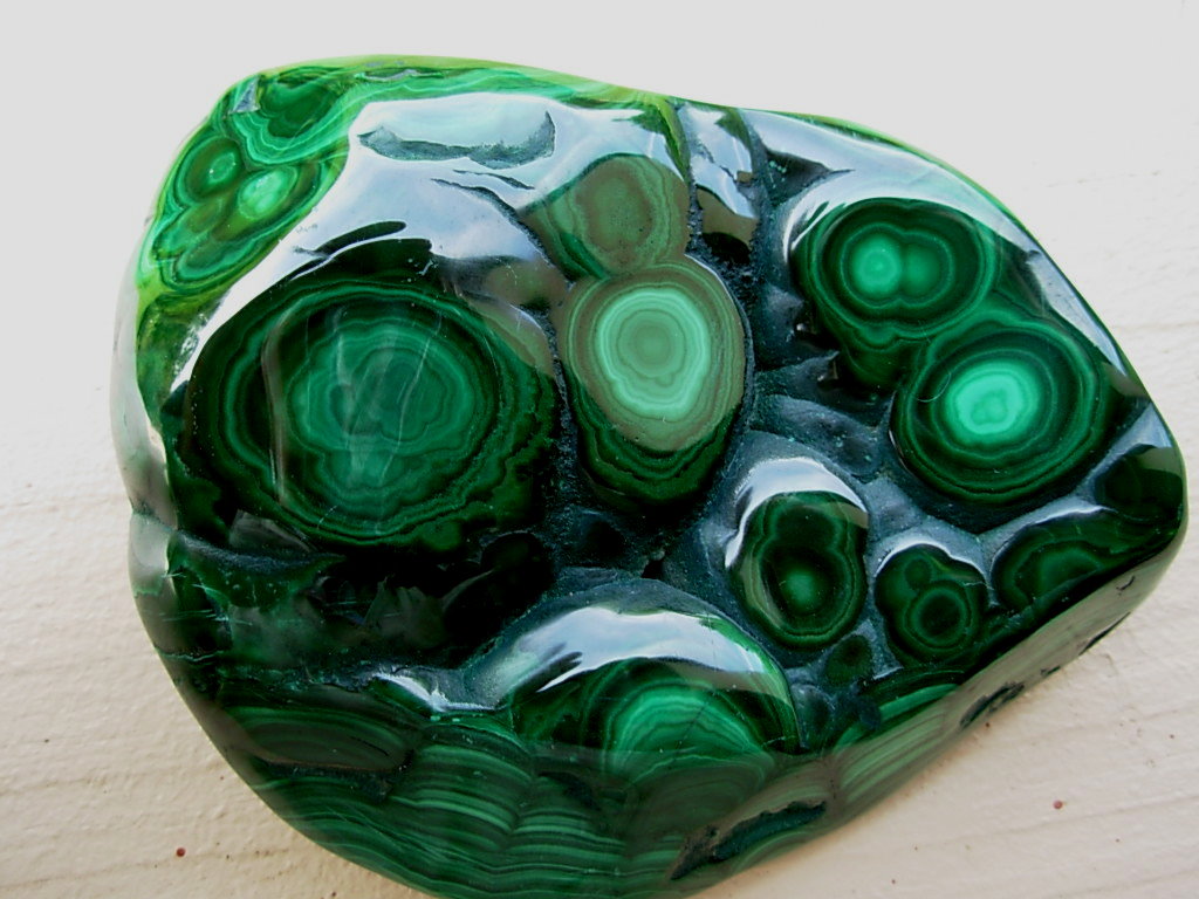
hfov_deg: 49.0
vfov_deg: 37.7
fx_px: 1316
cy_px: 450
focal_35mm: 38
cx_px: 600
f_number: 2.9
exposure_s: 1/76.1
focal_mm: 6.3
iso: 50
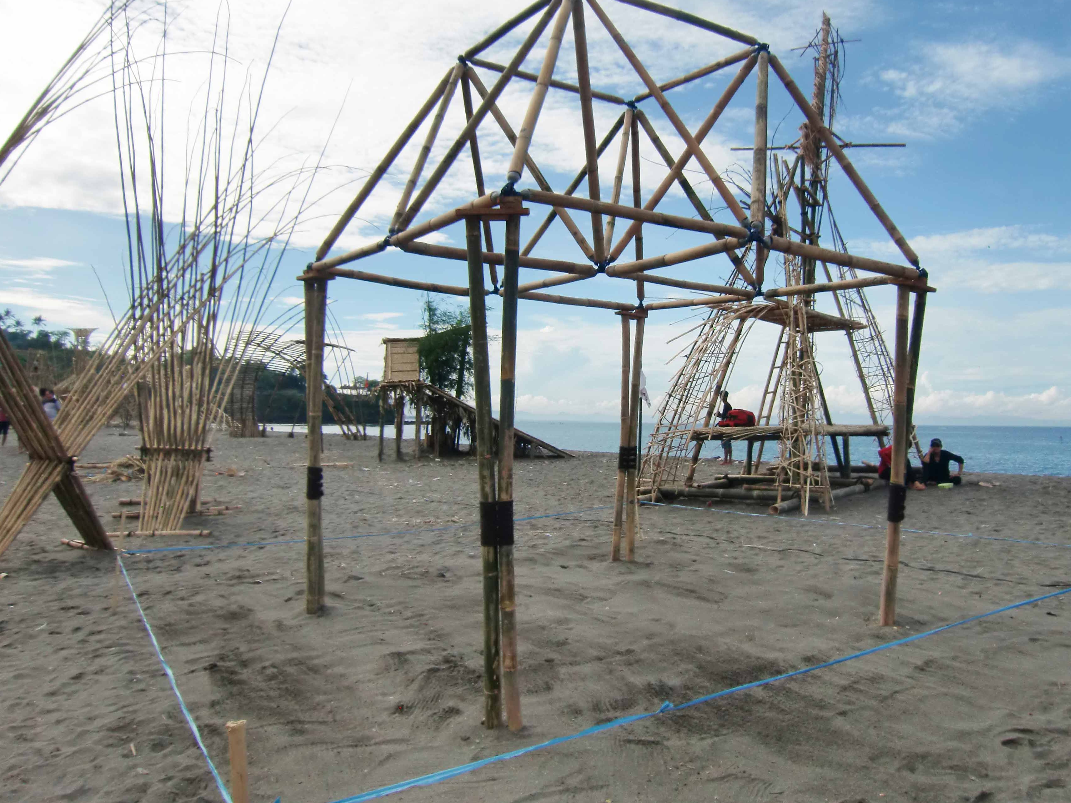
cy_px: 335
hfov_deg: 63.1
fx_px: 866
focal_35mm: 28
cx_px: 623
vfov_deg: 49.5
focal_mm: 4.3
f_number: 7.5
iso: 64
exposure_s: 1/320
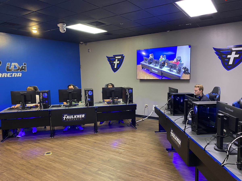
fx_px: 182
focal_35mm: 26
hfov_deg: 67.3
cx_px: 121
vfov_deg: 53.1
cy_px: 90
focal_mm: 4.25
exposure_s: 1/40
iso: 400
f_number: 1.8
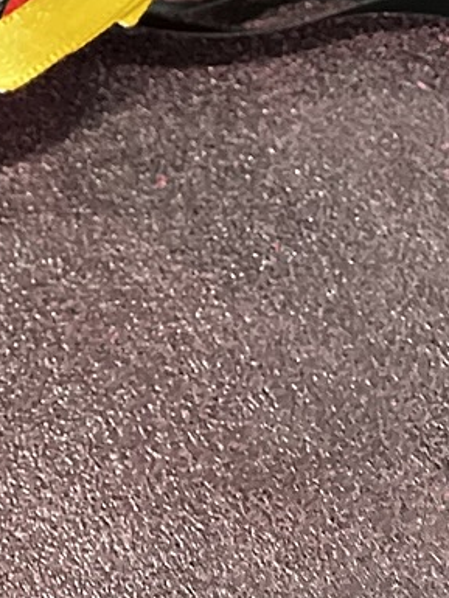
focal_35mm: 135
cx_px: -698
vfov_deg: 11.4
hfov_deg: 9.5
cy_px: -943
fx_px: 2333
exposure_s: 1/40
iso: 500
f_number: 1.6
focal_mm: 5.1
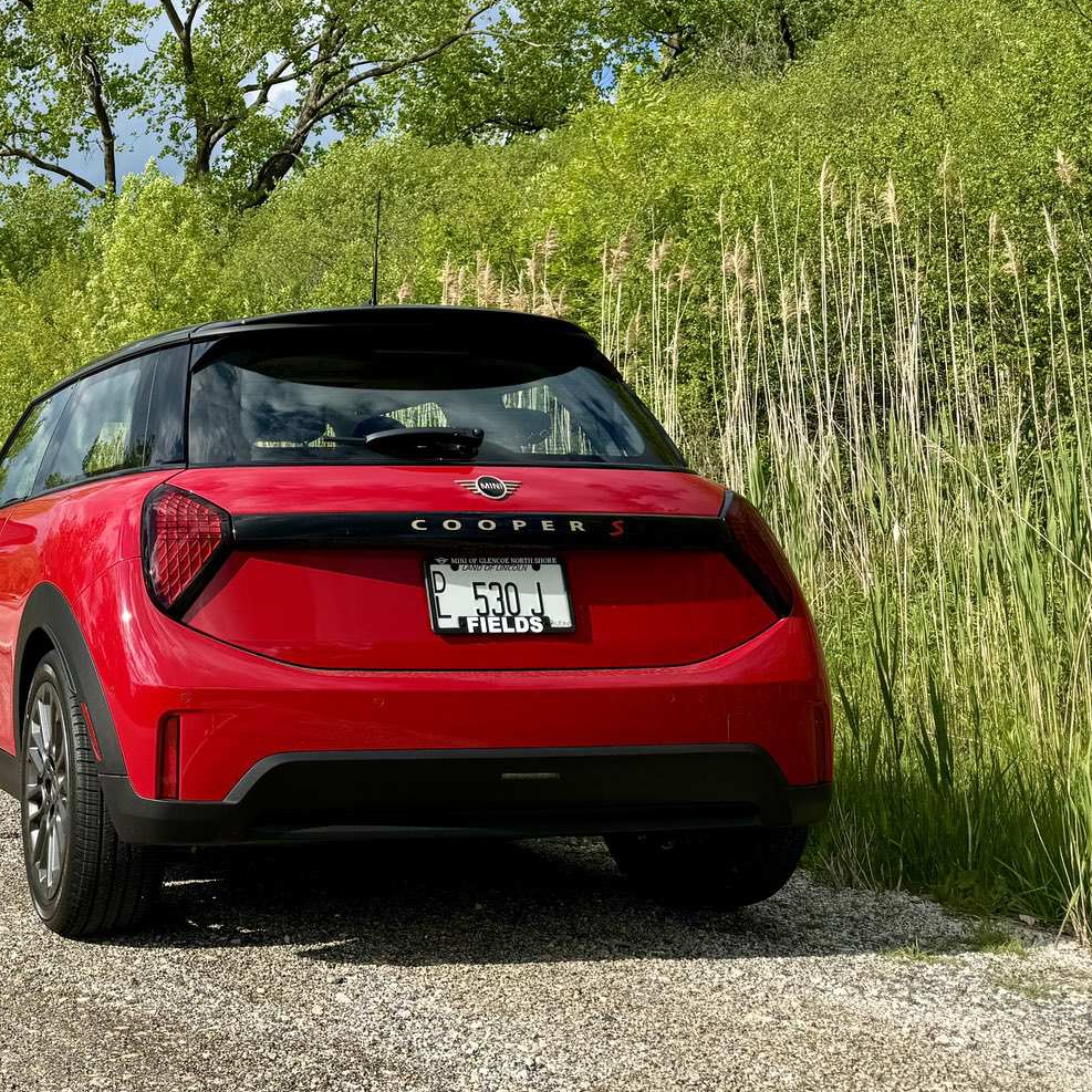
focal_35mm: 43
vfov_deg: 39.0
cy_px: 453
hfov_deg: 35.9
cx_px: 35
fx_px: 1535
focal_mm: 6.76
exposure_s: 1/4608
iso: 80
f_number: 1.78
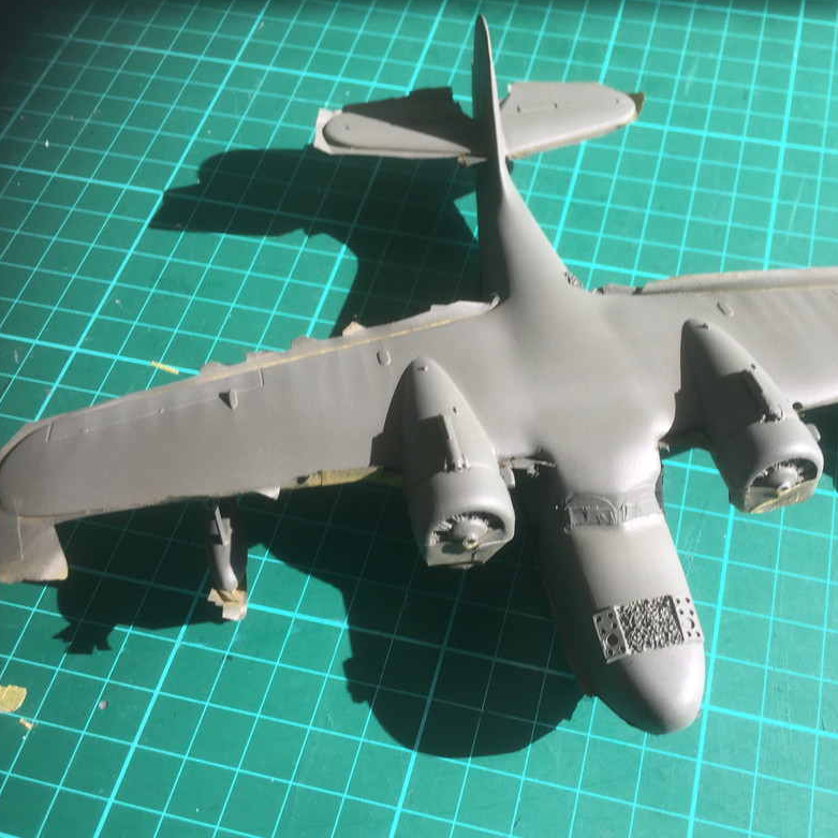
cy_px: 426
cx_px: 511
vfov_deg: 47.2
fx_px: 959
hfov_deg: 46.9
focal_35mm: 35
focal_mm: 4.15
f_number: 2.2
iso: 32
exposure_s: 1/115
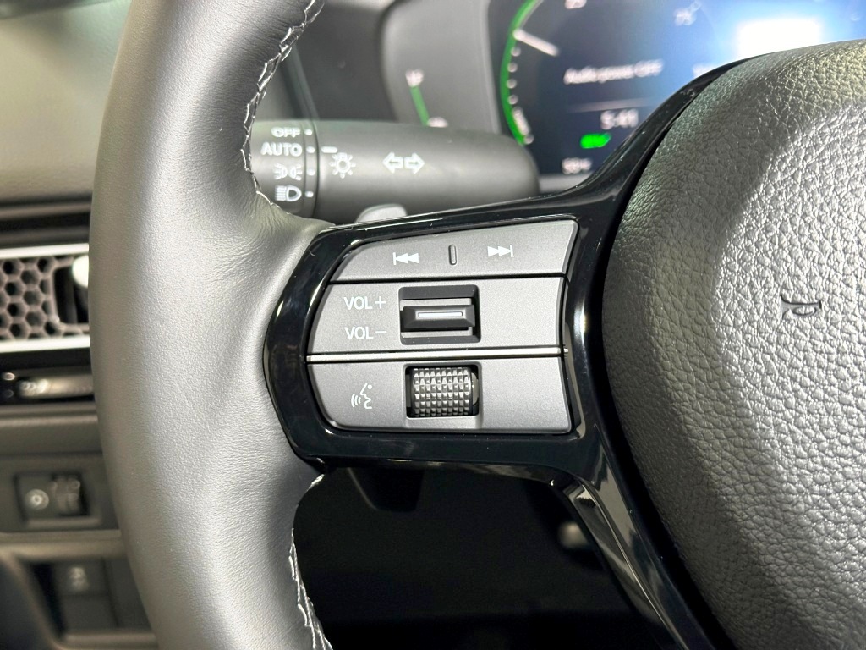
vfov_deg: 30.3
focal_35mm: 48
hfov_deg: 39.7
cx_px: 433
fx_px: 1201
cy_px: 325
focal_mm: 6.86
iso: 400
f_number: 1.78
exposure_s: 1/30
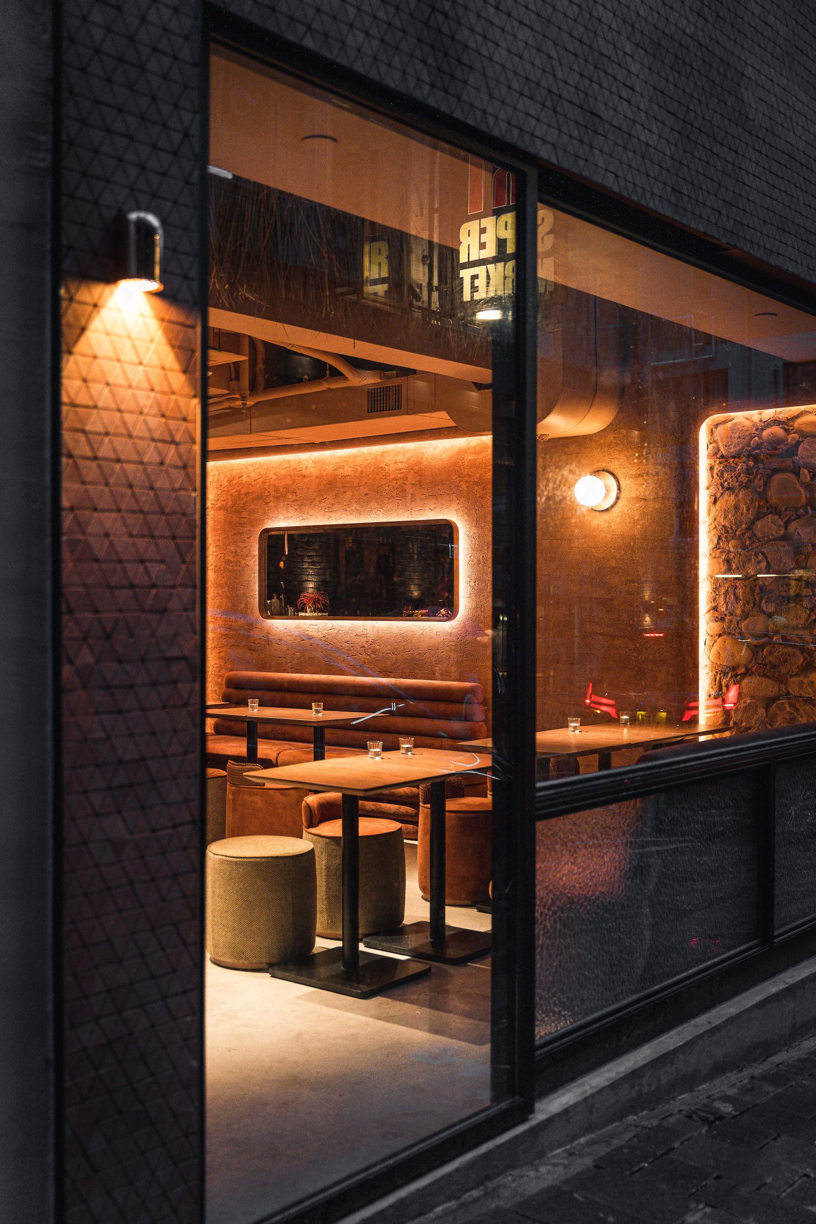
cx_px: 408
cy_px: 612
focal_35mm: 38
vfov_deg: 50.7
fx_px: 1292
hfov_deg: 35.1
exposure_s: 1/125
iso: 500
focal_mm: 38
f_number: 2.8
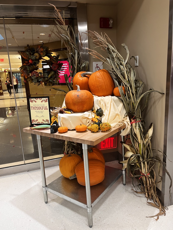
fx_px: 173
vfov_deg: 67.3
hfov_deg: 53.1
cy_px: 115
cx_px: 86
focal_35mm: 26
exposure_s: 1/60
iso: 125
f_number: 1.6
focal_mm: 5.1
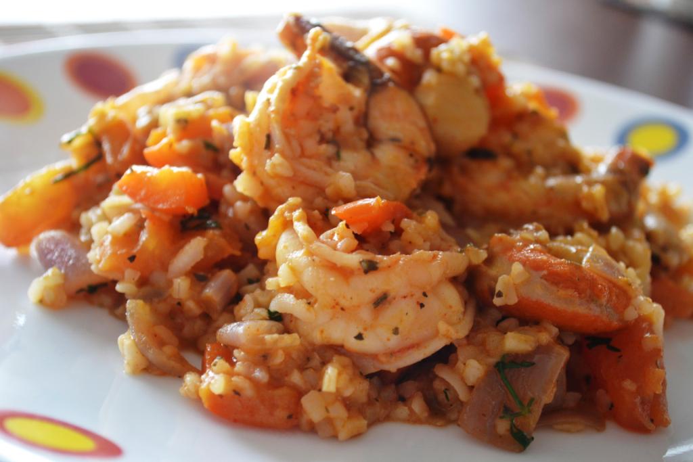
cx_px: 346
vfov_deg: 21.6
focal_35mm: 63
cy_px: 231
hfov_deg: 31.9
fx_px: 1213
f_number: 5.3
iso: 400
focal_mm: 42
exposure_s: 1/20
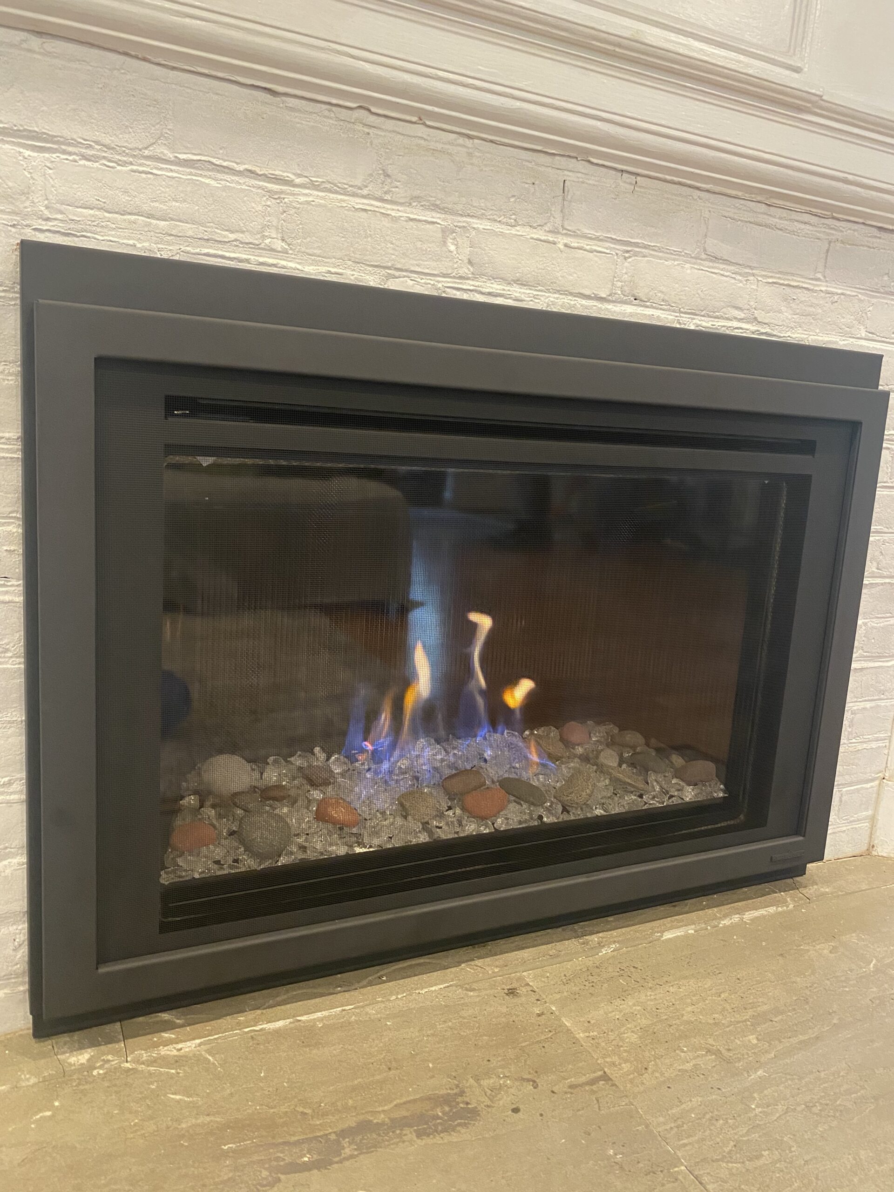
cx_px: 447
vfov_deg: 67.3
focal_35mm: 26
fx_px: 895
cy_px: 596
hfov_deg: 53.1
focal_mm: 4.25
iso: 500
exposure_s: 1/60
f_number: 1.8
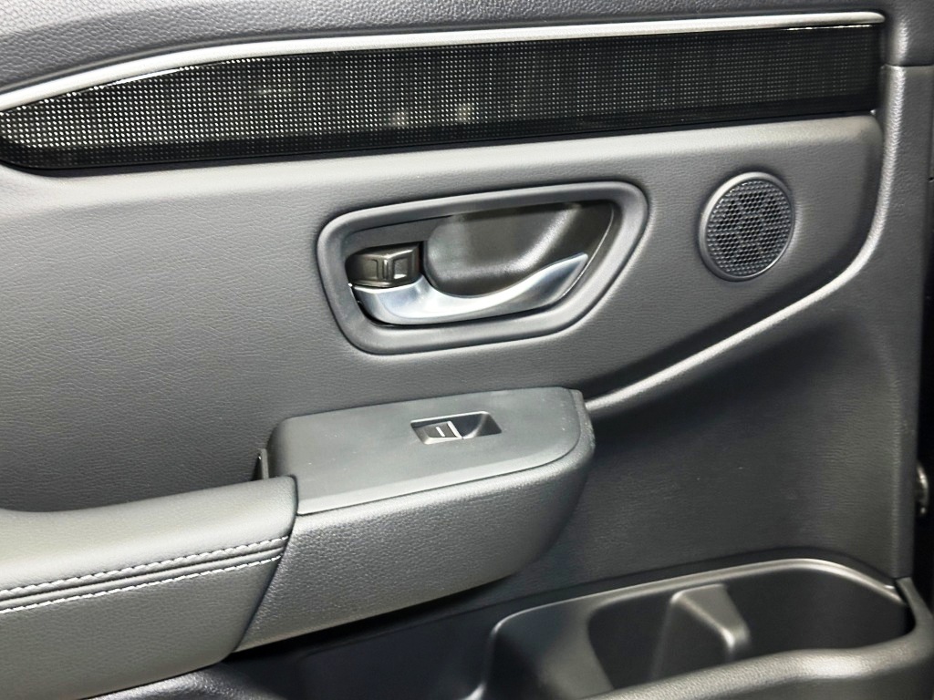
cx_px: 467
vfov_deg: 30.3
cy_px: 350
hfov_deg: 39.7
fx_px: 1295
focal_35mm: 48
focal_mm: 6.86
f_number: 1.78
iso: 640
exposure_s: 1/24
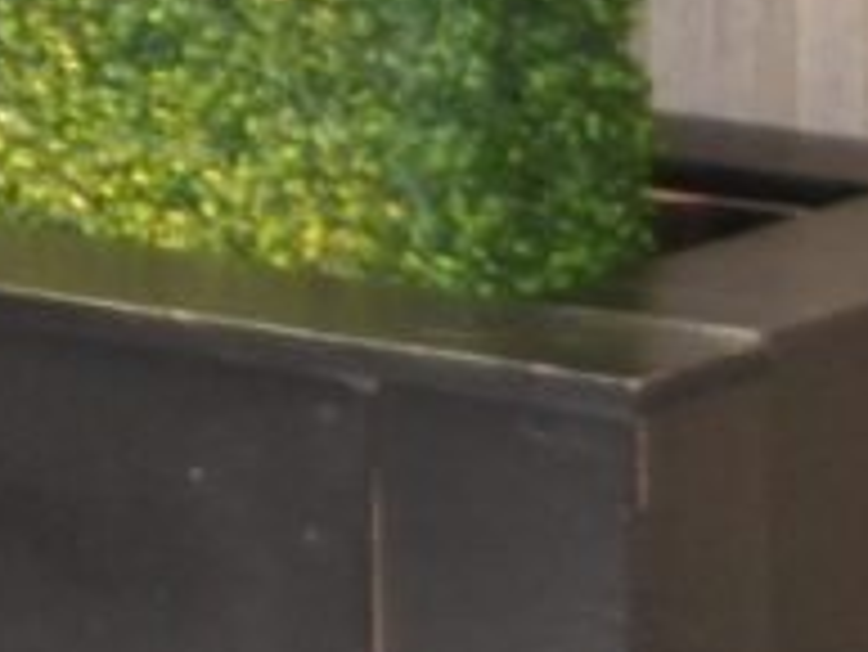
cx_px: -2514
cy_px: -1583
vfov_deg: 4.7
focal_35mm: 298
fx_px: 7477
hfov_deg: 5.8
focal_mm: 26
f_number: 4.2
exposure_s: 1/60
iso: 720
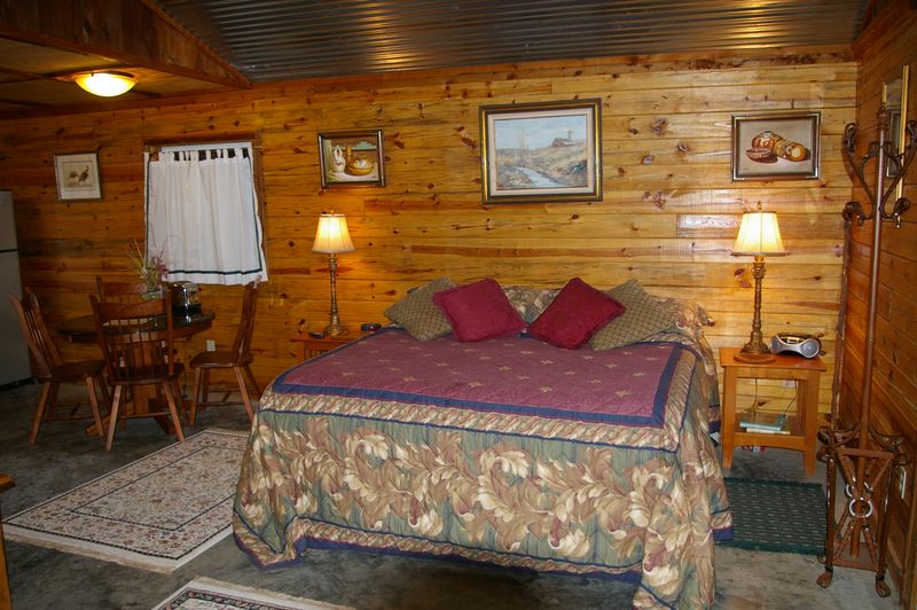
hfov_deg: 62.0
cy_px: 305
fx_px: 764
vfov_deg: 43.5
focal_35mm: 30
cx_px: 458
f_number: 4
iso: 200
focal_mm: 20
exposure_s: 1/30
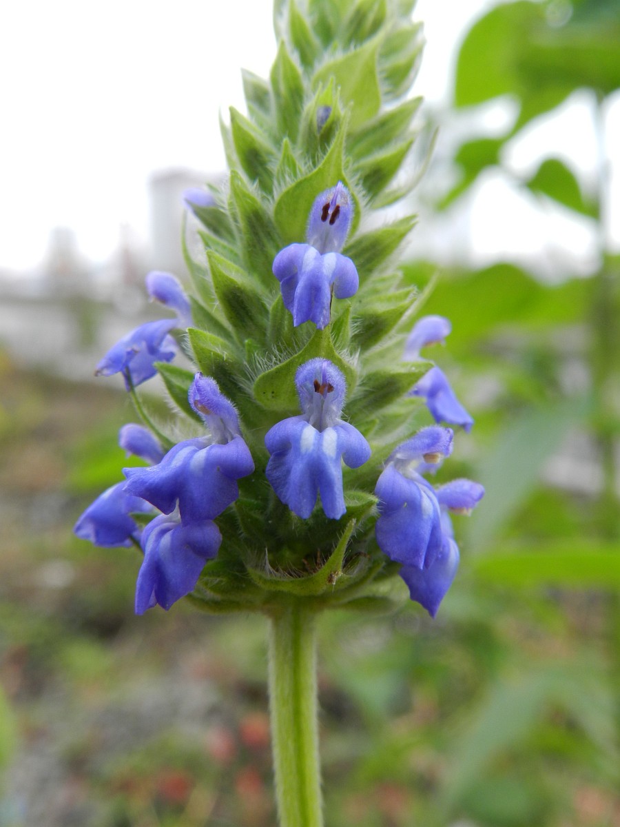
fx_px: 764
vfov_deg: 56.8
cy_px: 414
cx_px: 310
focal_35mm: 32
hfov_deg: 44.2
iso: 160
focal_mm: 5.6
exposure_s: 1/60
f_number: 3.7
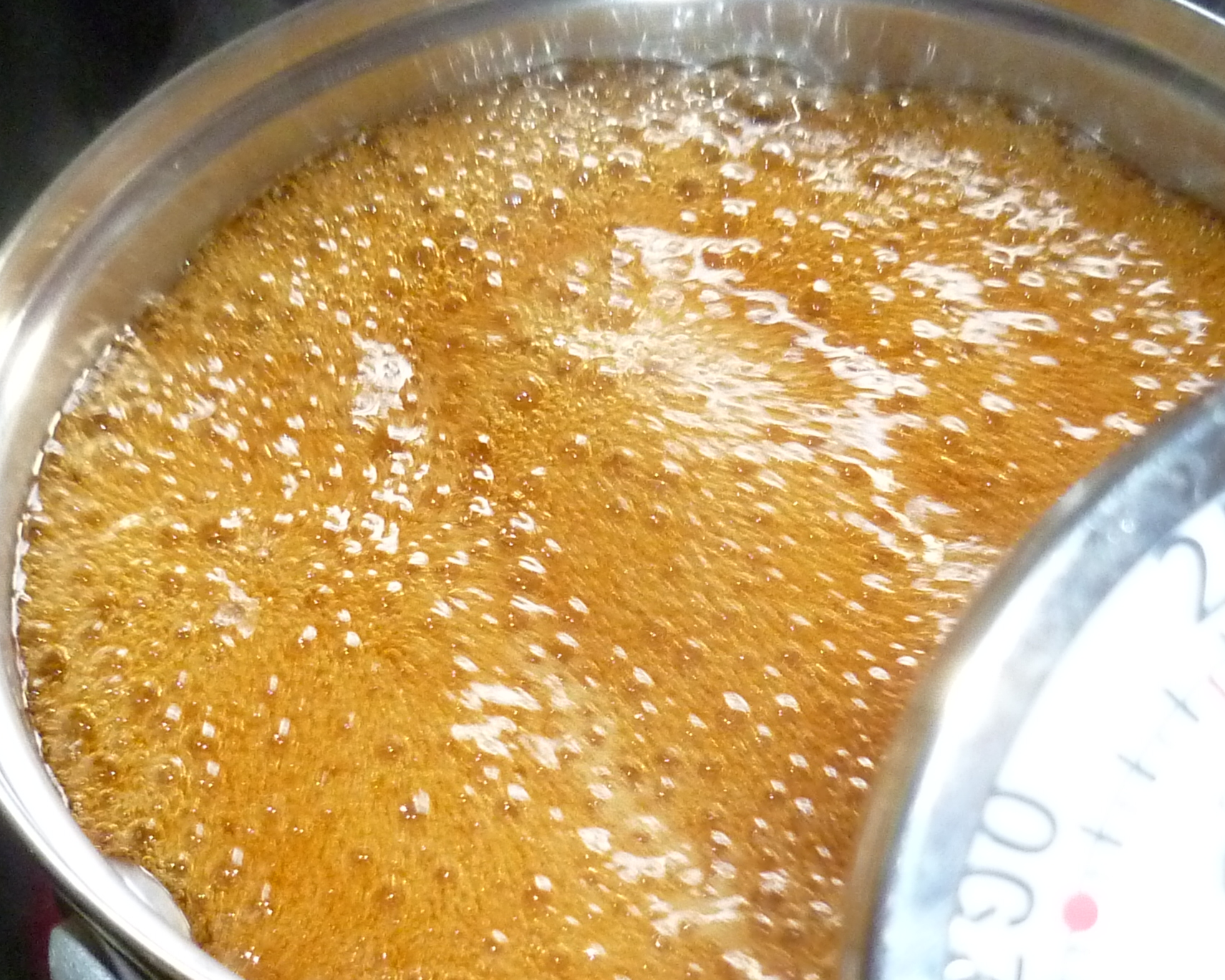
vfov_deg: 22.1
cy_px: 673
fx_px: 2502
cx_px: 643
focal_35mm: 69
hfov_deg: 27.5
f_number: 3.3
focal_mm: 5
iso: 400
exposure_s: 1/30
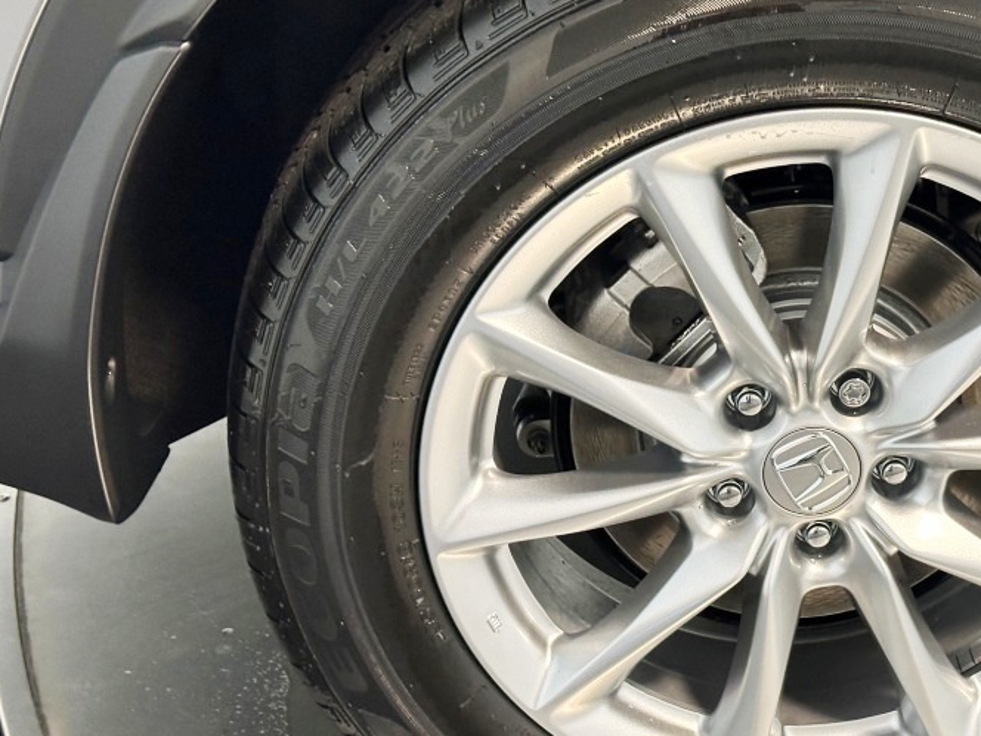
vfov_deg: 19.9
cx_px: 737
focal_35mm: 74
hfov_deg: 26.0
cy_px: 427
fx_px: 2097
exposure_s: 1/30
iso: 400
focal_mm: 6.86
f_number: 1.78
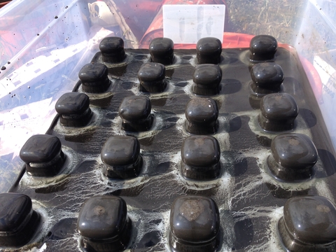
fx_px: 340
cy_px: 126
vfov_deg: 40.7
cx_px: 168
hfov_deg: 52.6
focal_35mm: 35
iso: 50
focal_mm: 4.28
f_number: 2.4
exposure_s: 1/986
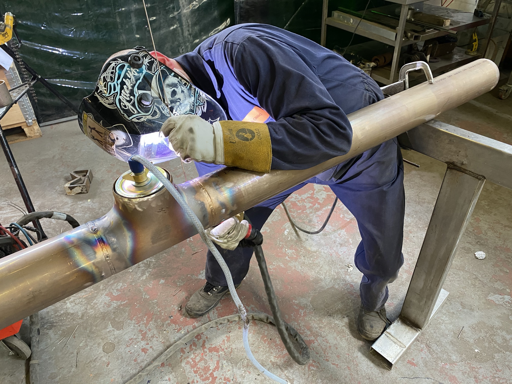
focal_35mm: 26
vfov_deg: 53.1
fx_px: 385
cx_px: 256
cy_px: 192
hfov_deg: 67.3
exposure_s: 1/50
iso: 200
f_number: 1.8
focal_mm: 4.25
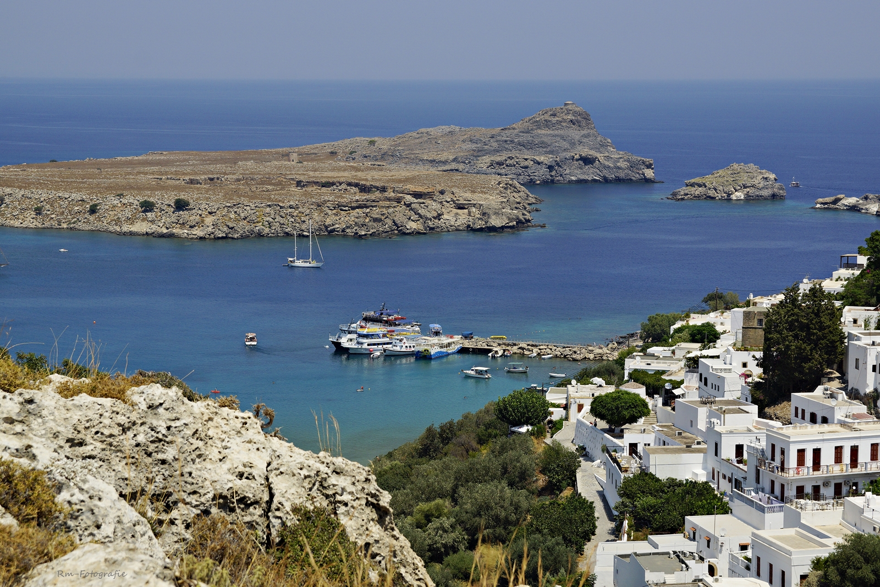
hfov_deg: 27.0
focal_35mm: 75
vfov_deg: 18.2
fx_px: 1833
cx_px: 440
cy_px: 294
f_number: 8
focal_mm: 50
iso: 100
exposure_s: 1/800
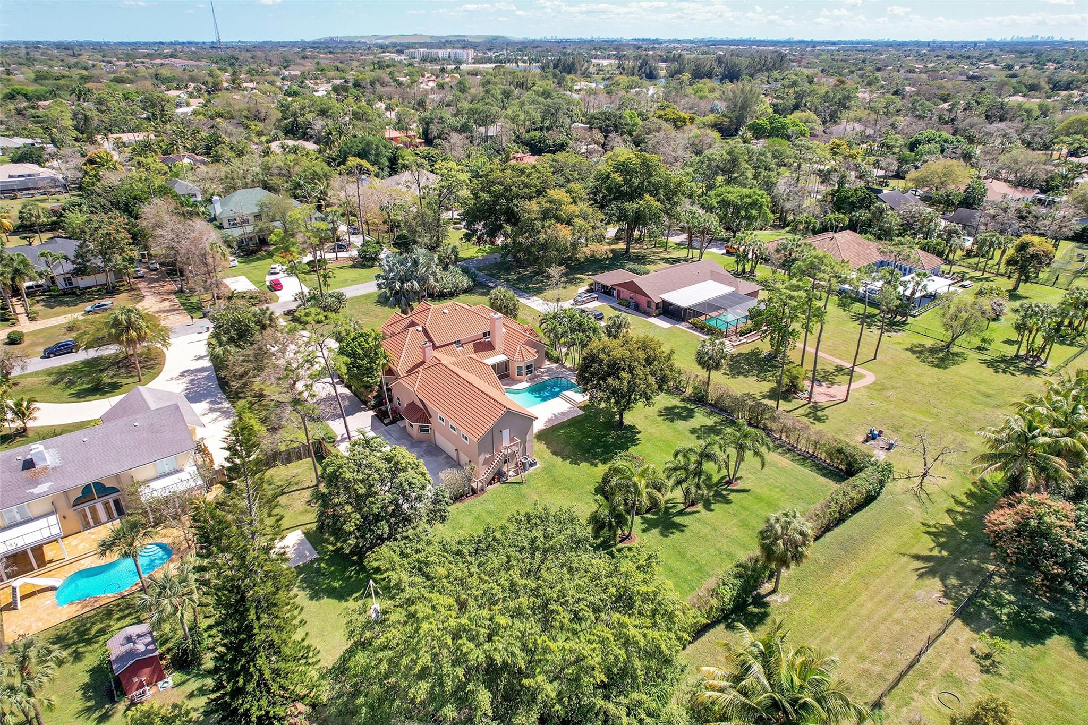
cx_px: 544
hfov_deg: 78.6
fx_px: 665
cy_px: 362
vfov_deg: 57.2
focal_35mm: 22
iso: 100
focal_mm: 8.38
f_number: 2.8
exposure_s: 1/1250
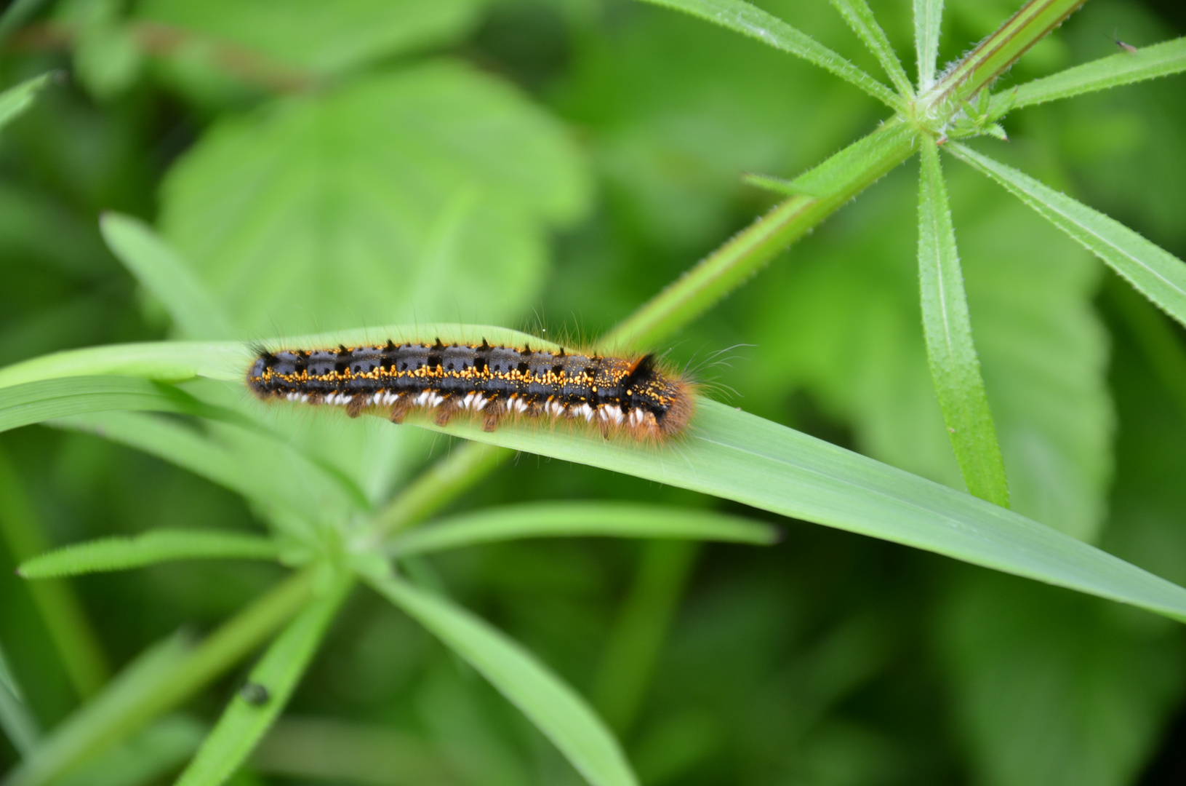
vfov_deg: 8.7
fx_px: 5178
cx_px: 593
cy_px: 393
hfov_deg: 13.1
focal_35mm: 158
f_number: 6.3
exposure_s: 1/100
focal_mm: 105
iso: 250
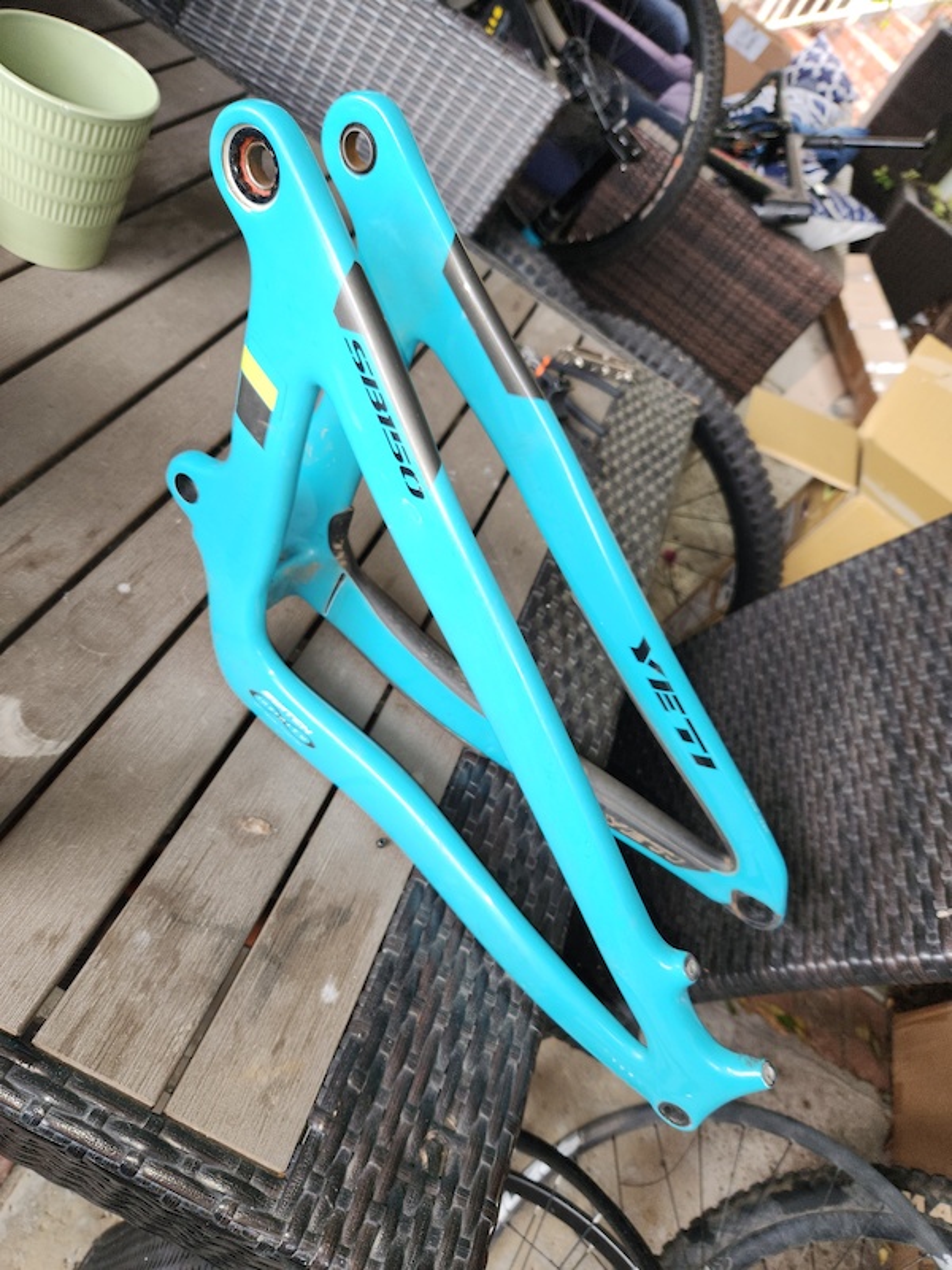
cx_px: 476
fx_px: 843
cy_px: 635
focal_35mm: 23
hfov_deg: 58.9
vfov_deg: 73.9
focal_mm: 5.4
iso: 50
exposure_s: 1/60
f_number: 1.8
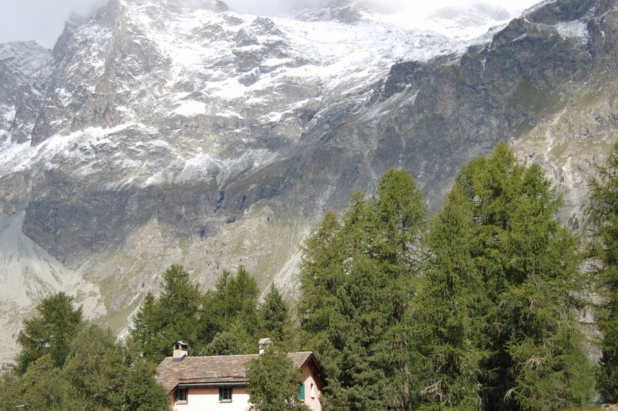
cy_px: 244
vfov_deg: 13.3
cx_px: 223
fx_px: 1767
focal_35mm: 103
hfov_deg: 19.8
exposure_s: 1/1000
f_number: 4.8
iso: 200
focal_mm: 38
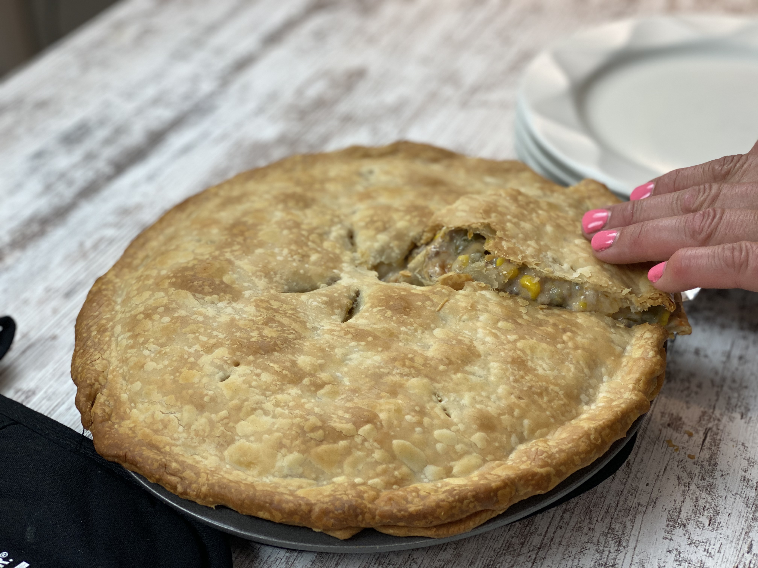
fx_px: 1139
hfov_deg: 36.8
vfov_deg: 28.0
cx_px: 379
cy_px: 284
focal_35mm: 52
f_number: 2
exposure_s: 1/120
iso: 50
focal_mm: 6
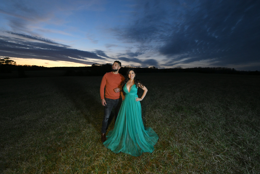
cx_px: 130
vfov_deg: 77.3
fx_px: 108
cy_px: 87
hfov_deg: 100.4
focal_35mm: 15
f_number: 7.1
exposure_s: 1/100
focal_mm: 15
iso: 2500
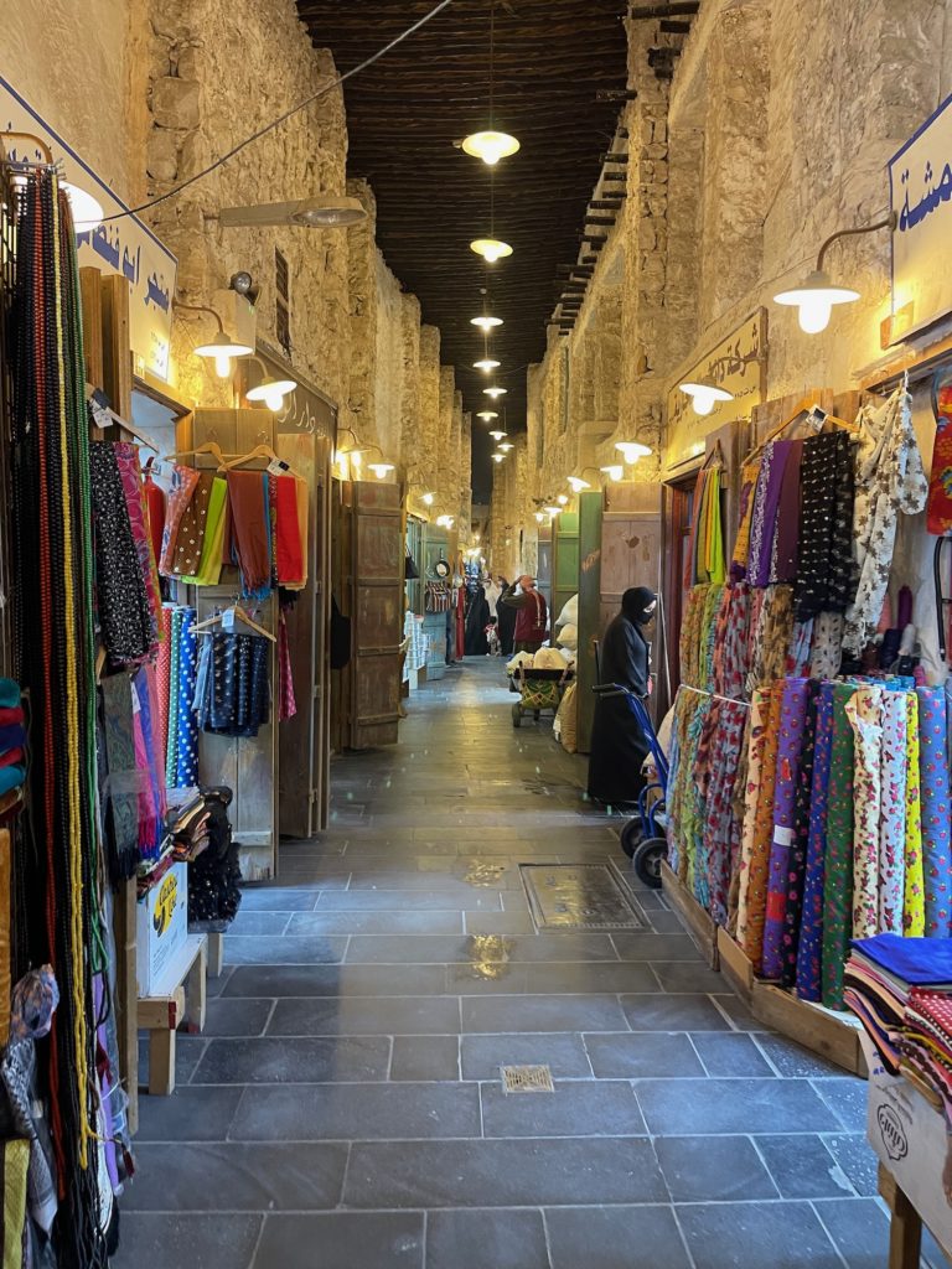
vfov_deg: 67.3
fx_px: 953
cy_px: 634
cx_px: 476
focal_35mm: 26
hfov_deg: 53.1
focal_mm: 5.1
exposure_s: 1/50
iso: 250
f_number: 1.6
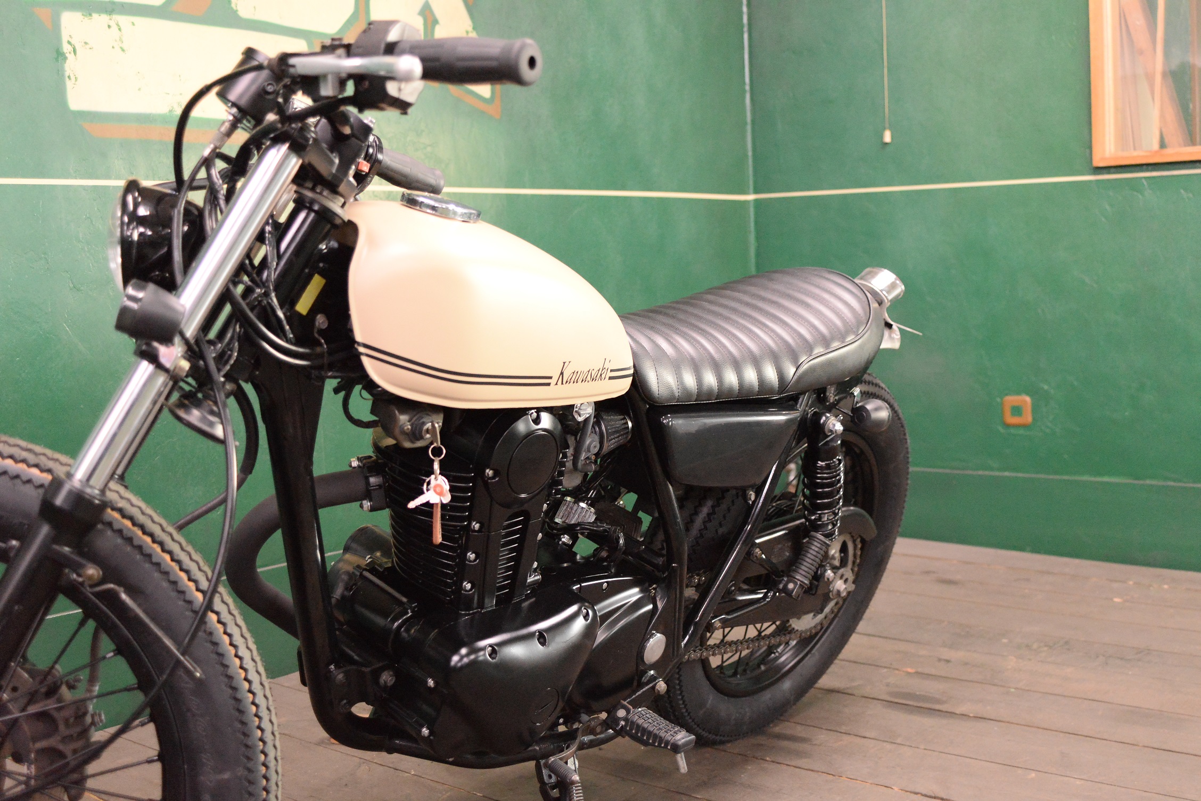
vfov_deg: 31.9
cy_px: 400
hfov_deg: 46.4
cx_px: 600
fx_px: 1401
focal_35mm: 42
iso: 6400
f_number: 5
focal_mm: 42
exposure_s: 1/80
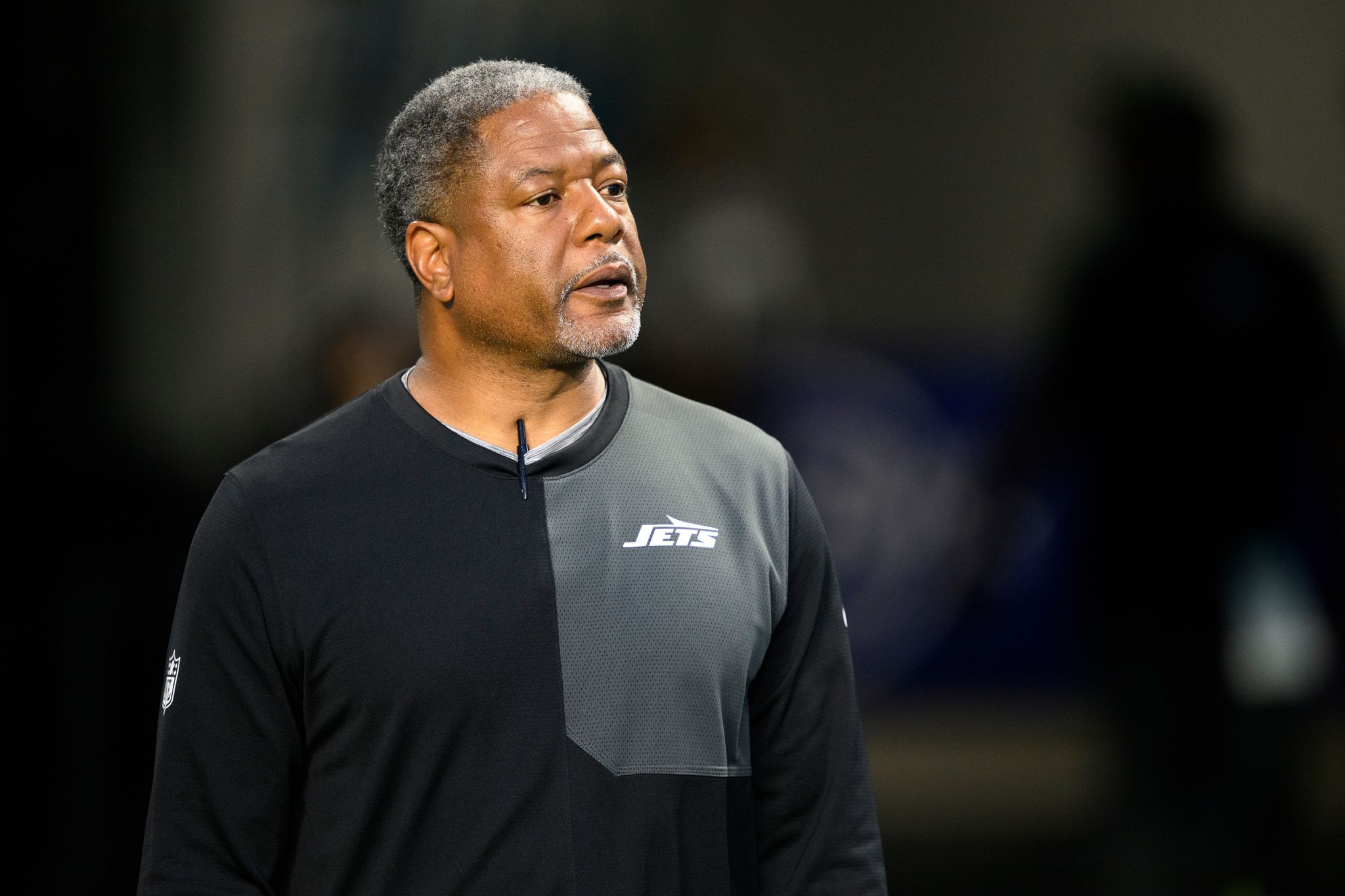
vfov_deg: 3.4
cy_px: 448
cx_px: 672
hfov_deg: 5.2
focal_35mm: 400
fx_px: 14942
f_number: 2.8
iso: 2500
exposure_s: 1/1250
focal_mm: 400
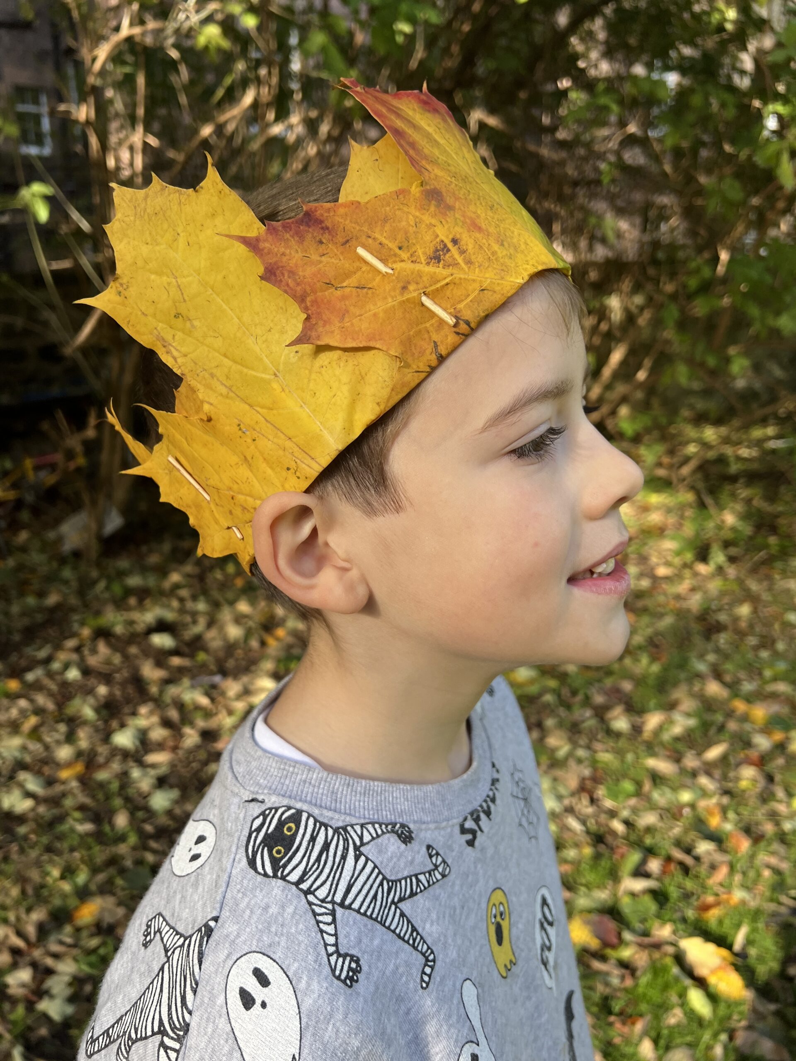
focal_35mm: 26
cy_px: 530
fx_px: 797
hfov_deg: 53.1
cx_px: 398
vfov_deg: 67.3
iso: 50
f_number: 1.5
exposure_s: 1/320
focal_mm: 5.7
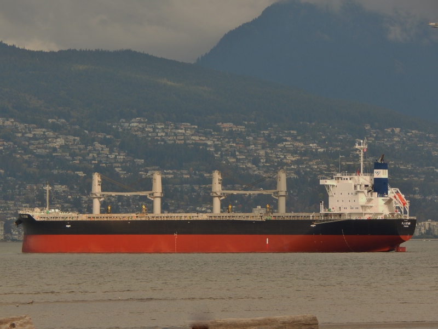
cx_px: 219
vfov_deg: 5.9
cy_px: 164
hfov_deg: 7.9
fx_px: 3163
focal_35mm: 250
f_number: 5.6
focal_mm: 44.9
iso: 125
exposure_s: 1/400
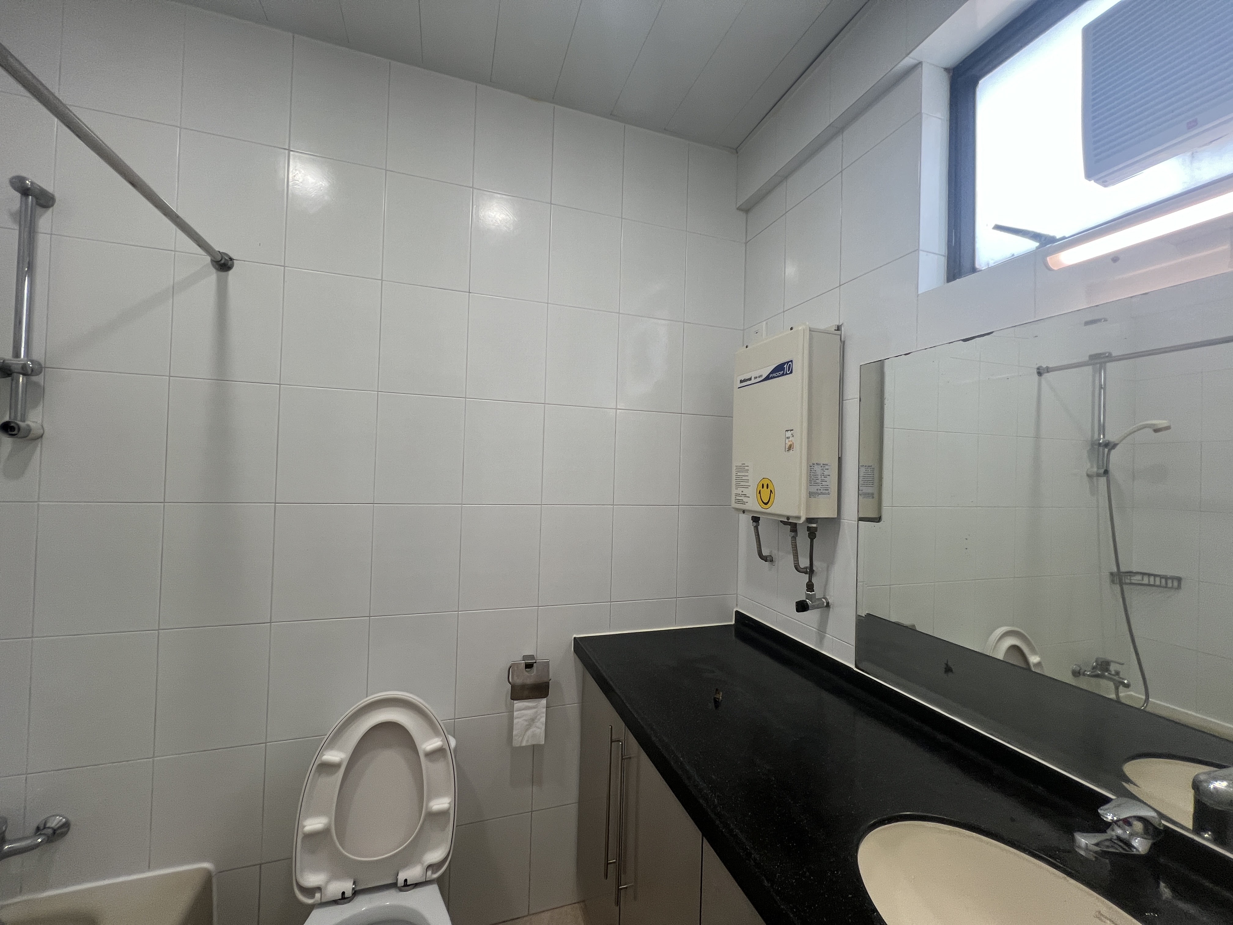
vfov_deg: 89.9
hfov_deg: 106.2
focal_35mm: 13
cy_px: 462
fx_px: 463
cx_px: 616
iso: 64
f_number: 1.8
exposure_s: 1/100
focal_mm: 1.57
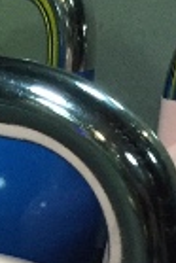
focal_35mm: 139
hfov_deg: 8.8
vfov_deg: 14.4
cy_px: 291
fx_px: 1017
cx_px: -267
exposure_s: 1/33
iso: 250
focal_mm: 4.15
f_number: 2.2
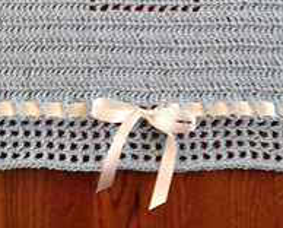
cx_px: 133
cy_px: -193
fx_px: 890
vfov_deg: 13.1
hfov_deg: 18.1
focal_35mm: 106
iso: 100
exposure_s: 1/20
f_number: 2.4
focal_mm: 4.12
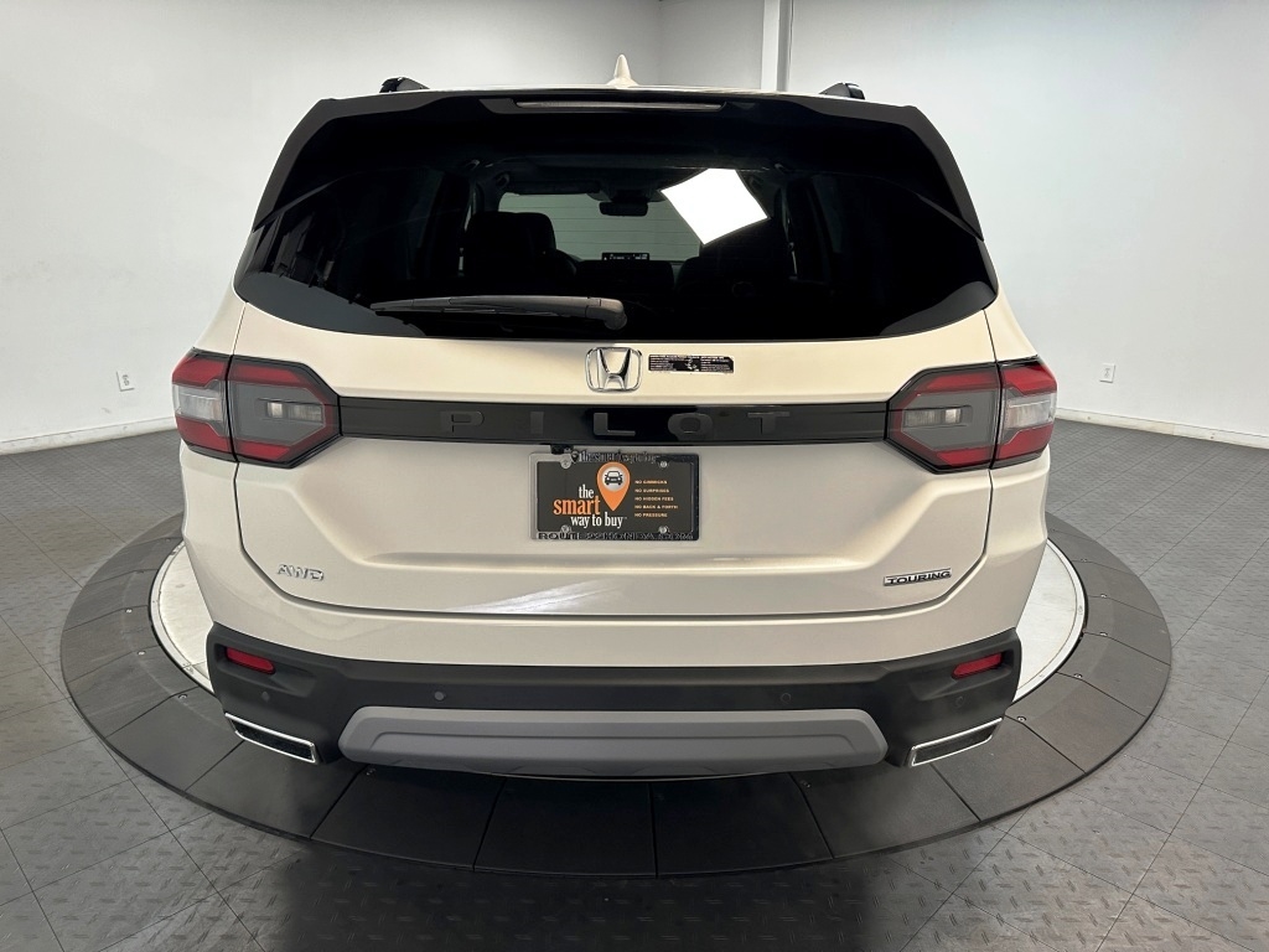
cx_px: 634
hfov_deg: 71.6
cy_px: 476
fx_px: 880
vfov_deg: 56.8
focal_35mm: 24
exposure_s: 1/60
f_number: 1.78
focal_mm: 6.86
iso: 320
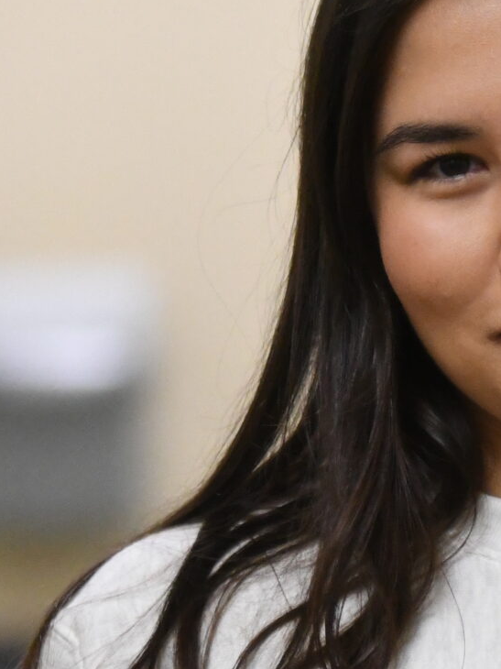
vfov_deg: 3.9
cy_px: 492
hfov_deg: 2.9
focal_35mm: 506
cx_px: 568
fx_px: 9770
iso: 4000
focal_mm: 100
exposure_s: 1/500
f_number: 2.8
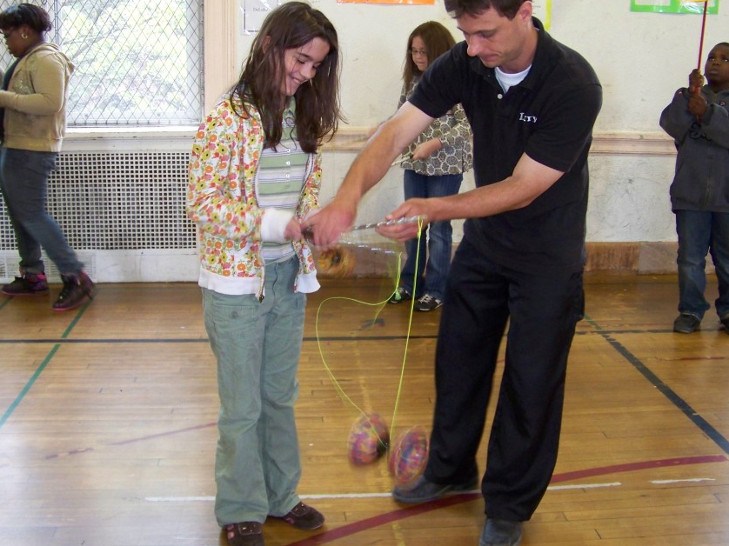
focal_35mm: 44
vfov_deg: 32.8
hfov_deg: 43.0
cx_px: 371
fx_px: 926
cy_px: 240
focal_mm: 5.85
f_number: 2.8
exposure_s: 1/30
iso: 200
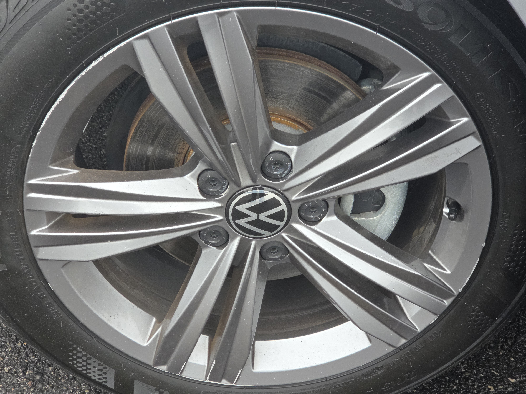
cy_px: 197
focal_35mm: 69
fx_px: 1048
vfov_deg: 21.3
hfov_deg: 28.2
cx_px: 263
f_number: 2.4
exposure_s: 1/120
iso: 50
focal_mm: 7
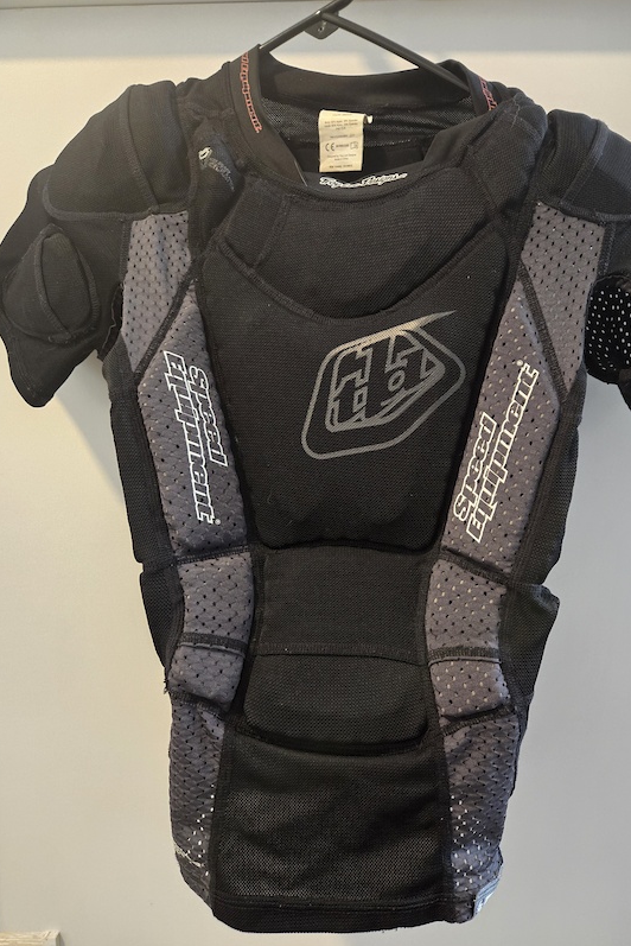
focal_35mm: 24
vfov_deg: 73.7
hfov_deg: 53.0
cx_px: 352
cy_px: 474
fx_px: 630
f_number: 1.8
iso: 1250
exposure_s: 1/60
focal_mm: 5.4
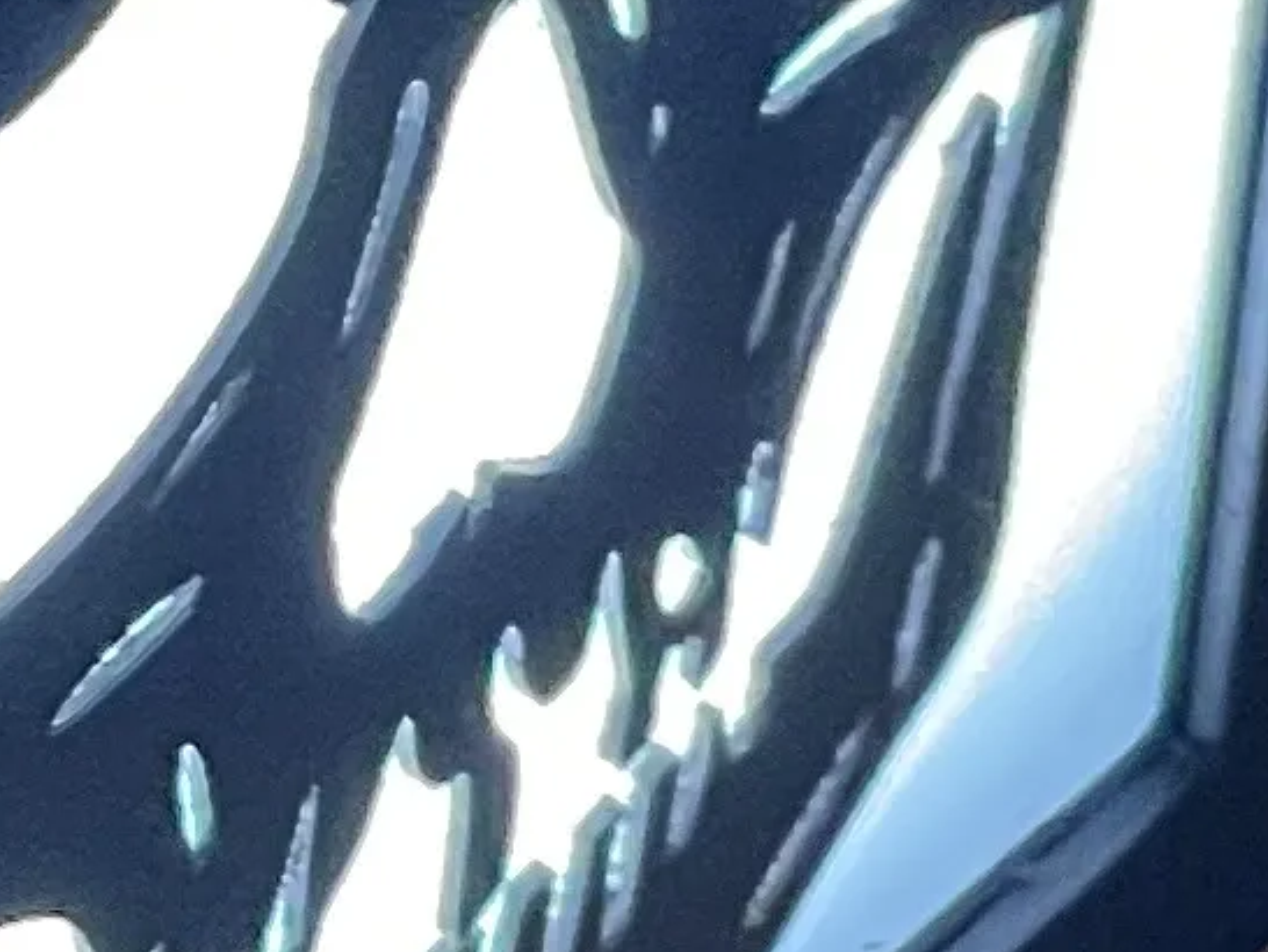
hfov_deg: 5.1
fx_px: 14072
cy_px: -546
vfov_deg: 3.9
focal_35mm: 384
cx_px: -882
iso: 400
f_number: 2
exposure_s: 1/59
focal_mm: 6
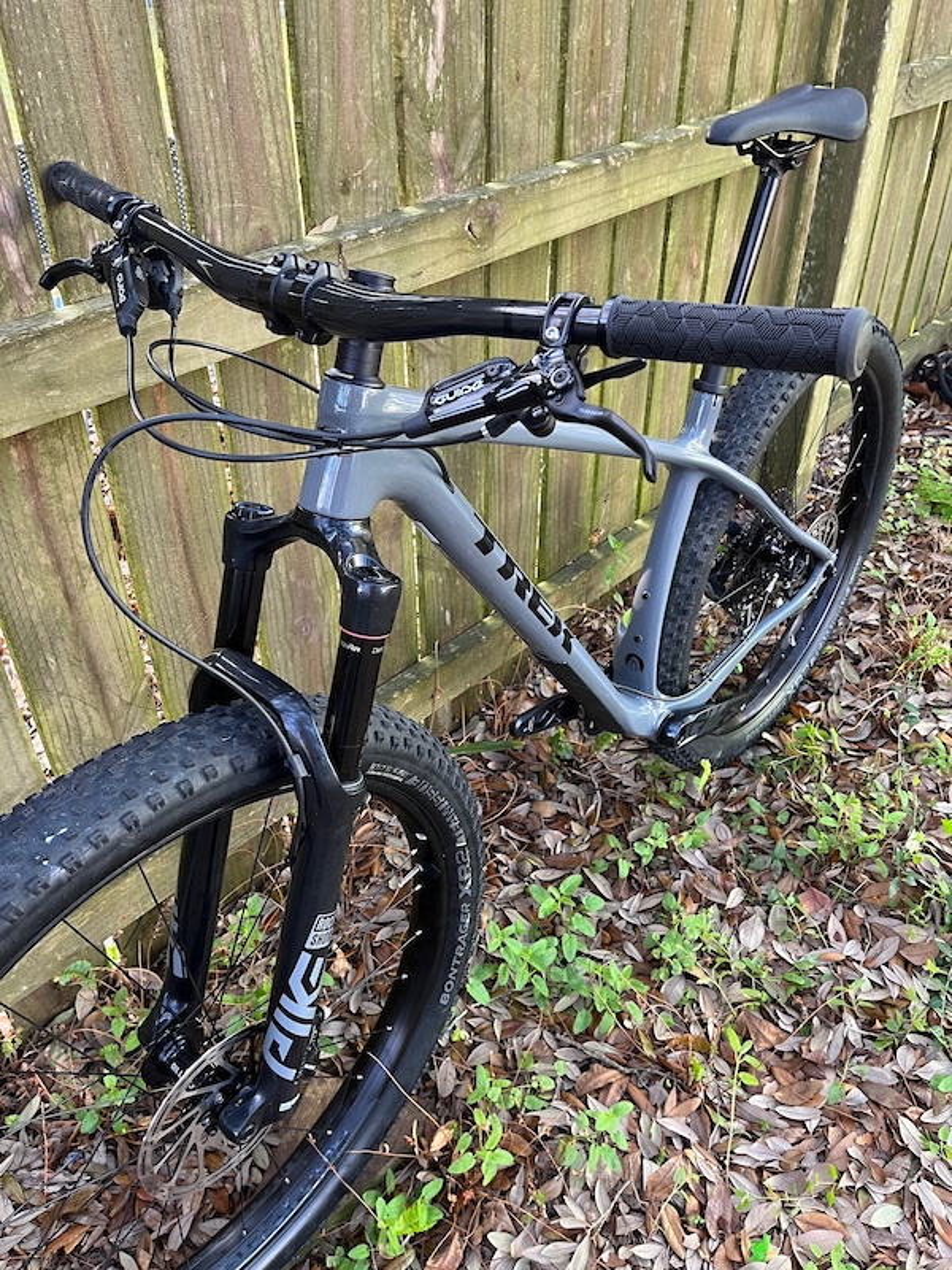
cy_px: 635
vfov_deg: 67.3
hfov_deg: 53.1
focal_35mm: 26
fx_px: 953
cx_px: 476
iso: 125
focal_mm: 5.1
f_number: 1.6
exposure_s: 1/77
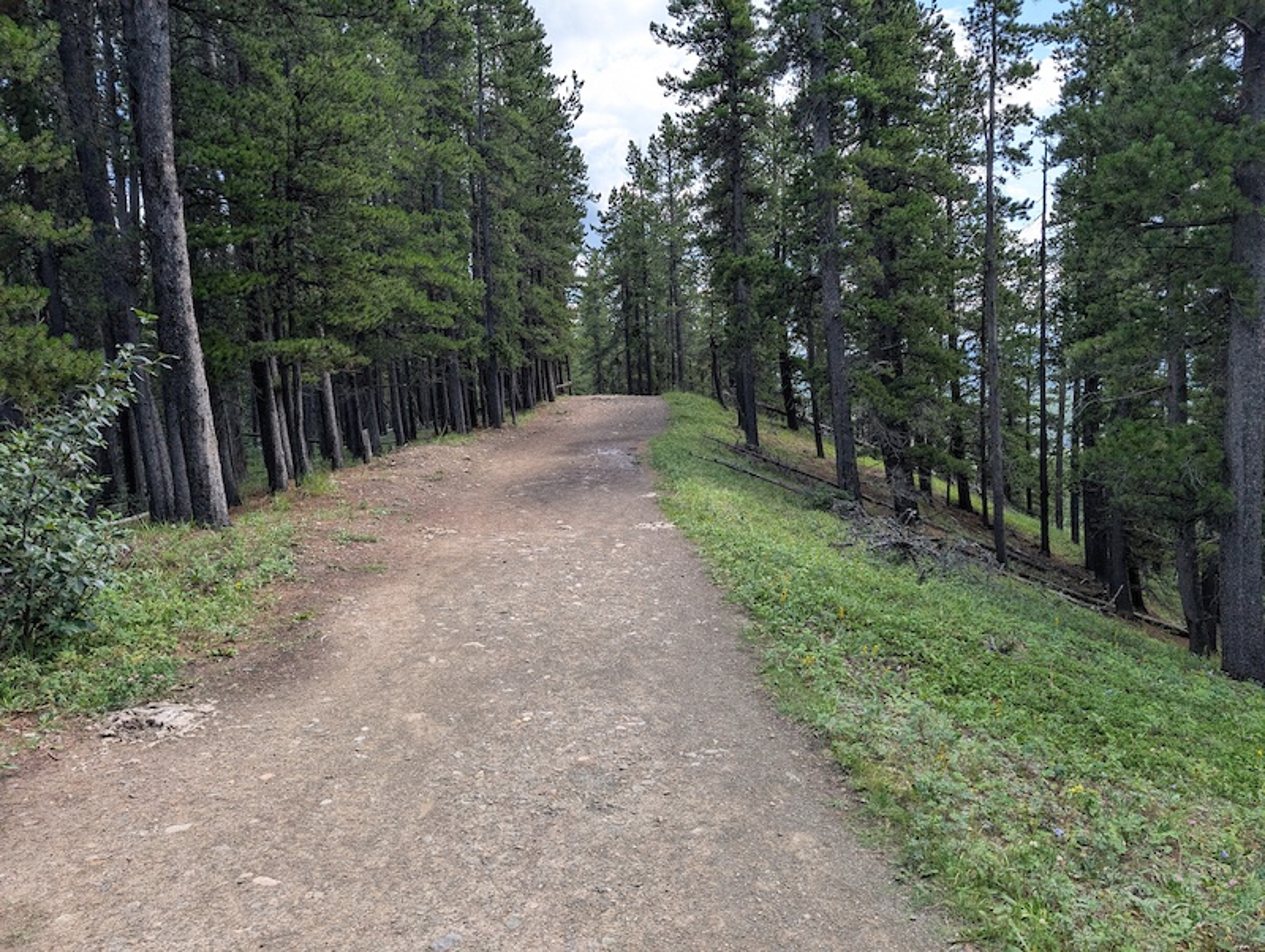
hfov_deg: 71.5
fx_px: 878
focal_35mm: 24
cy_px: 476
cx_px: 632
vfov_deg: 56.9
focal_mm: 6.9
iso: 19
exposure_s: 1/620
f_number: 1.68
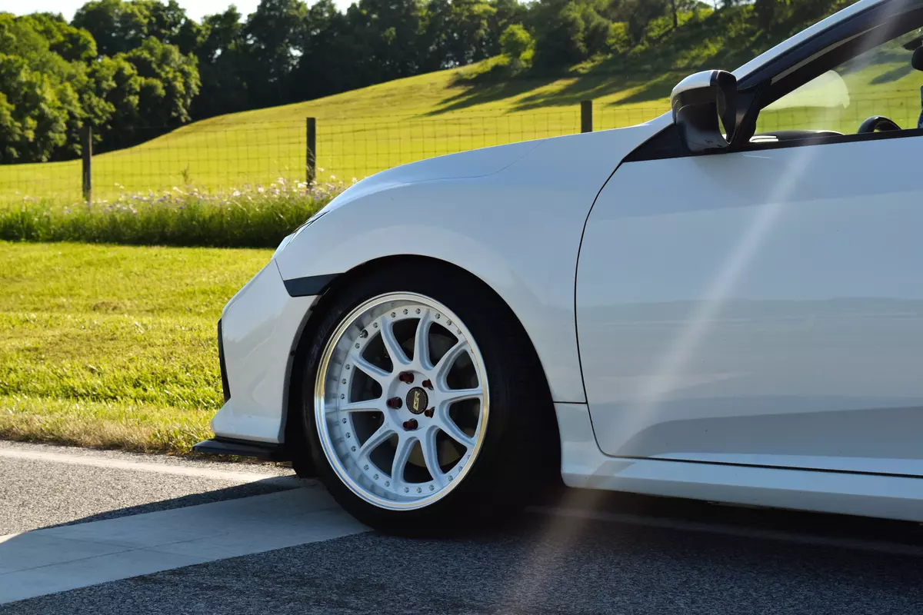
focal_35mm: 72
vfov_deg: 18.9
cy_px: 308
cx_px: 462
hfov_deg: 28.1
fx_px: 1846
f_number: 8
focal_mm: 48
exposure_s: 1/1600
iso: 800
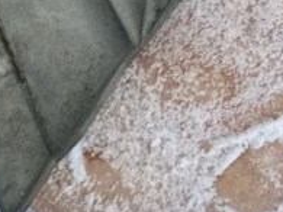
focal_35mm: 82
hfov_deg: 23.8
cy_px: -121
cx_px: 97
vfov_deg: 16.2
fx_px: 670
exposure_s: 1/100
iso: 400
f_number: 3.9
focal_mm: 4.5
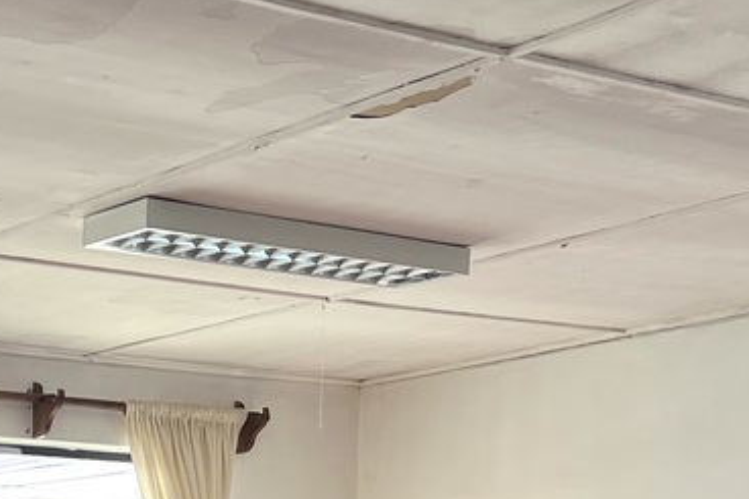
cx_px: -193
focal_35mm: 94
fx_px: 1955
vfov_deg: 13.3
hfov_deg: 20.1
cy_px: 851
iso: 40
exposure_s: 1/121
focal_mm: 5.7
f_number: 1.5
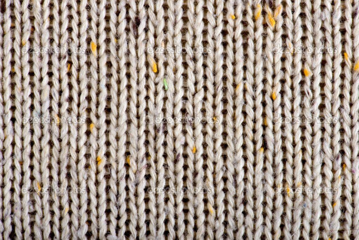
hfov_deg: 19.4
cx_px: 180
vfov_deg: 13.1
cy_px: 120
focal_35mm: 105
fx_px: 1047
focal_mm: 105
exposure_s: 1/160
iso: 100
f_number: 16
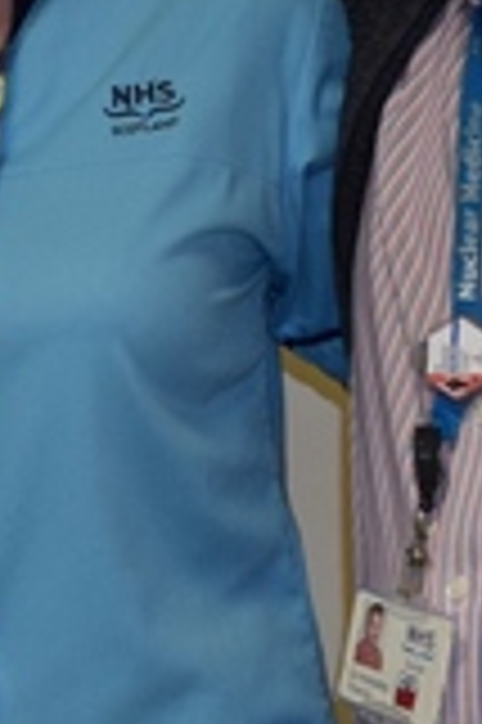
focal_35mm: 149
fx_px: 2999
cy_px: 340
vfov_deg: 13.8
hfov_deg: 8.4
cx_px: -694
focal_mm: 20
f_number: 5
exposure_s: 1/100
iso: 800
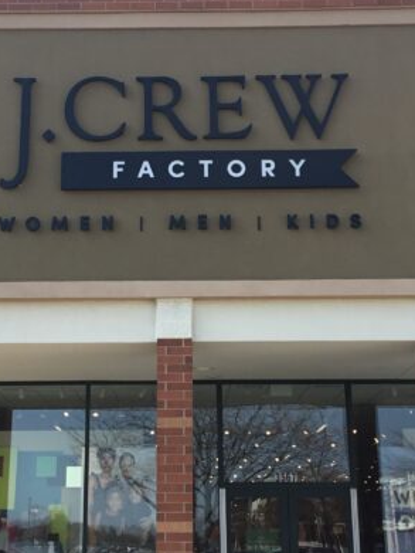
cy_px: 252
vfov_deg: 31.6
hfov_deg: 24.0
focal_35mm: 61
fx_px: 974
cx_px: 174
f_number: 2.4
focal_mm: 3.3
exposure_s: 1/673
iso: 25
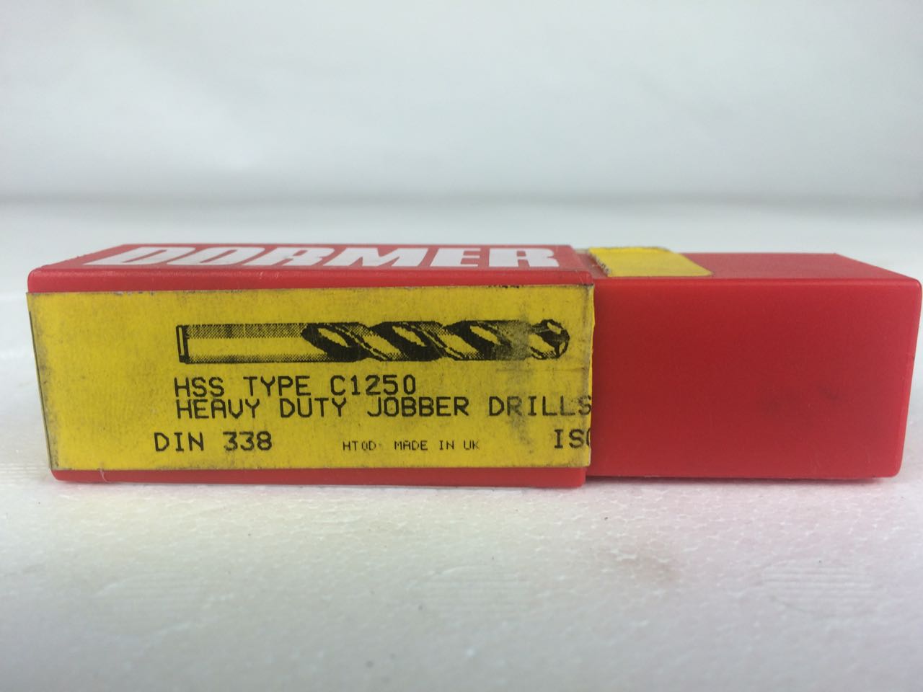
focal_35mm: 29
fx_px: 773
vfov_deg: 48.2
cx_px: 462
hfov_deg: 61.7
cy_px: 346
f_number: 2.2
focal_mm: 4.15
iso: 32
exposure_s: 1/128
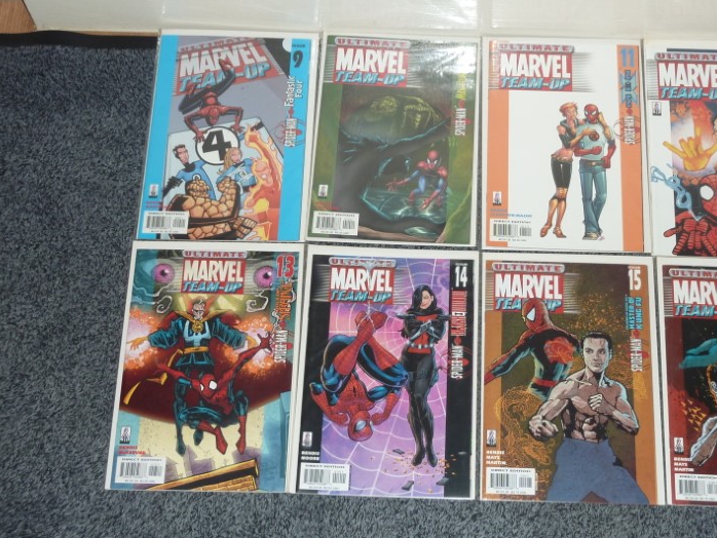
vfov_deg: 25.2
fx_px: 1202
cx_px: 443
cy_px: 291
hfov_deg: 33.1
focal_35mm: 58
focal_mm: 7.3
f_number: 3.7
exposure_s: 1/30
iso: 125
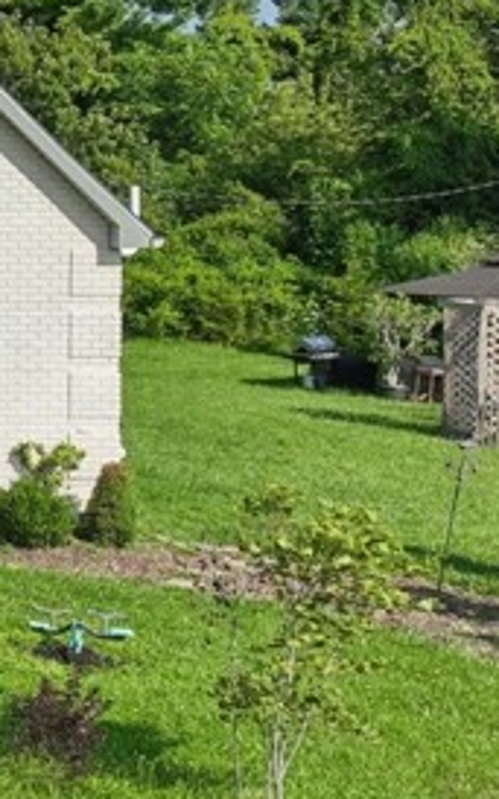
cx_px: -826
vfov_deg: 21.7
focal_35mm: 95
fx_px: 2069
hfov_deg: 10.9
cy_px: 214
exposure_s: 1/2000
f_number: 2.8
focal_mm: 12.29
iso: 110
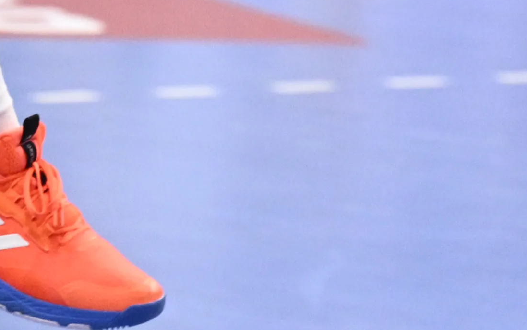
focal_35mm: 567
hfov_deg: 3.7
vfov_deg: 2.3
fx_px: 8143
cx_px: 96
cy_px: -630
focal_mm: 74
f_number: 2.8
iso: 2500
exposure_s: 1/1250
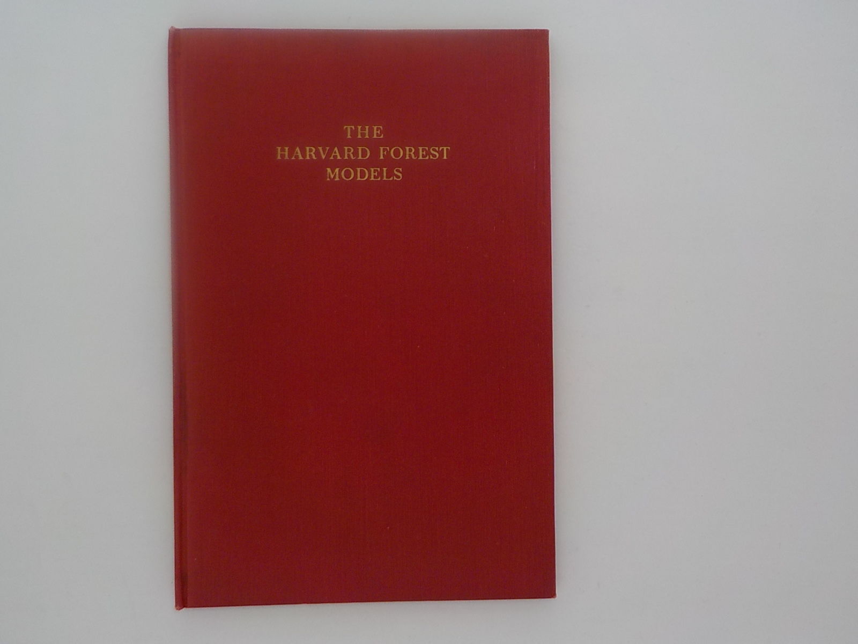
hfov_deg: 60.0
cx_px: 429
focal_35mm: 30
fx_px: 744
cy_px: 322
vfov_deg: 46.8
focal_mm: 4.1
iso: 125
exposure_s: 1/100
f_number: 3.3
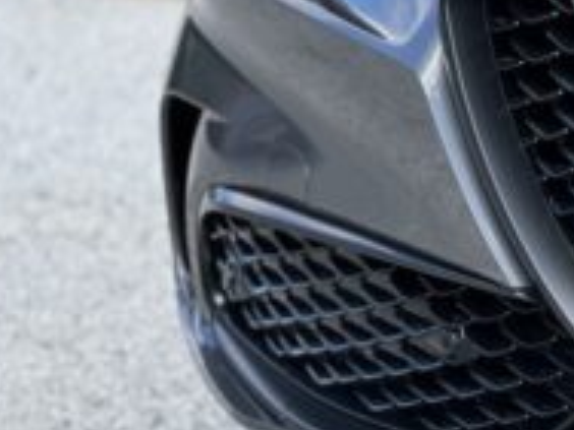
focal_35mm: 246
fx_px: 4079
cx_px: 873
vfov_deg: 6.0
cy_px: 220
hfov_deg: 7.9
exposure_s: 1/121
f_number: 2.8
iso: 25
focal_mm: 9
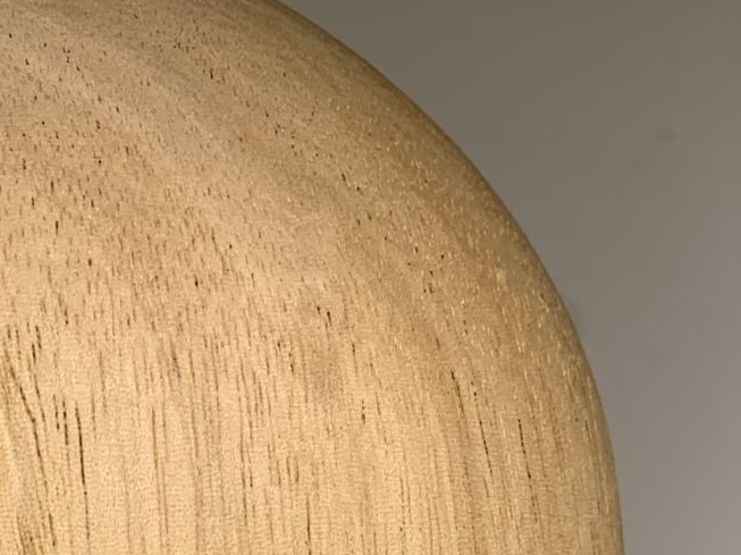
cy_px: 922
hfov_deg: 18.0
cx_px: -234
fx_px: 2182
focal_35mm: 102
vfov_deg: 13.4
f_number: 1.8
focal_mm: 4.25
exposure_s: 1/120
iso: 32
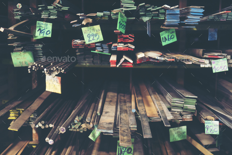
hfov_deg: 37.9
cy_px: 78
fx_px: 338
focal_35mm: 52
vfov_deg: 25.7
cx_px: 116
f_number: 1.8
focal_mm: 35
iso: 1000
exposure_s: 1/60
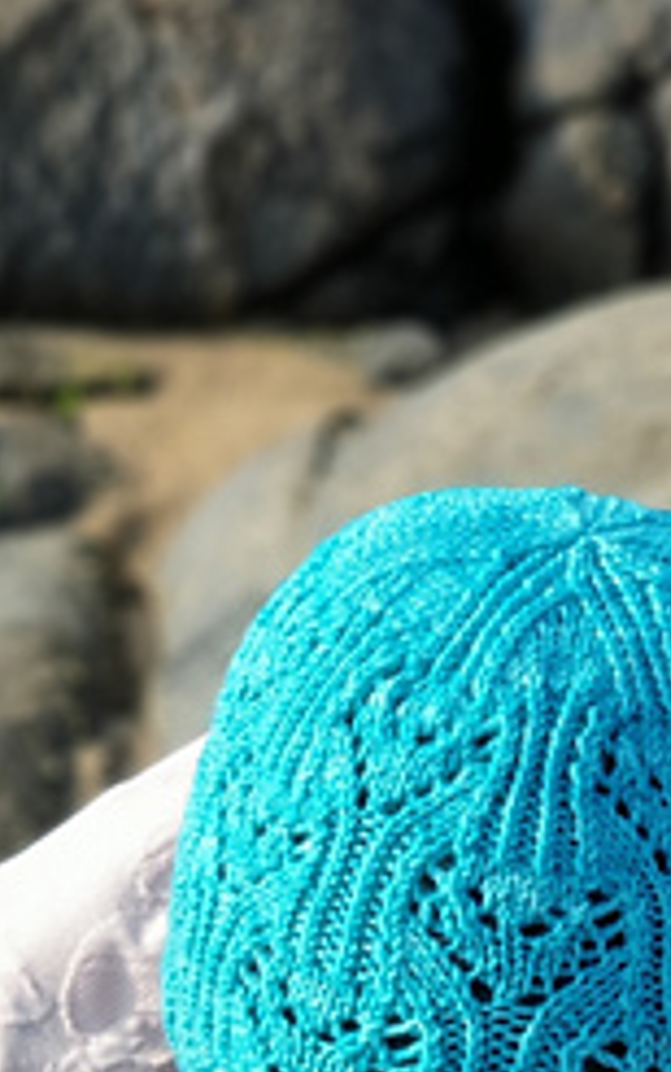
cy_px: 1041
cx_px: 386
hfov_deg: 11.7
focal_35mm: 112
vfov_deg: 18.2
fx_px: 3273
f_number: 2.4
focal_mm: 6
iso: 25
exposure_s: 1/529
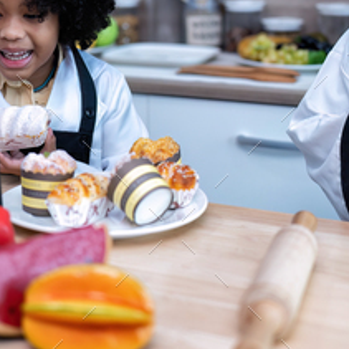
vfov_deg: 20.6
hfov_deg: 20.9
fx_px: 947
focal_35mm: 83
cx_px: 164
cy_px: 59
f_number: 1.4
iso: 320
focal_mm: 35
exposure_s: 1/500
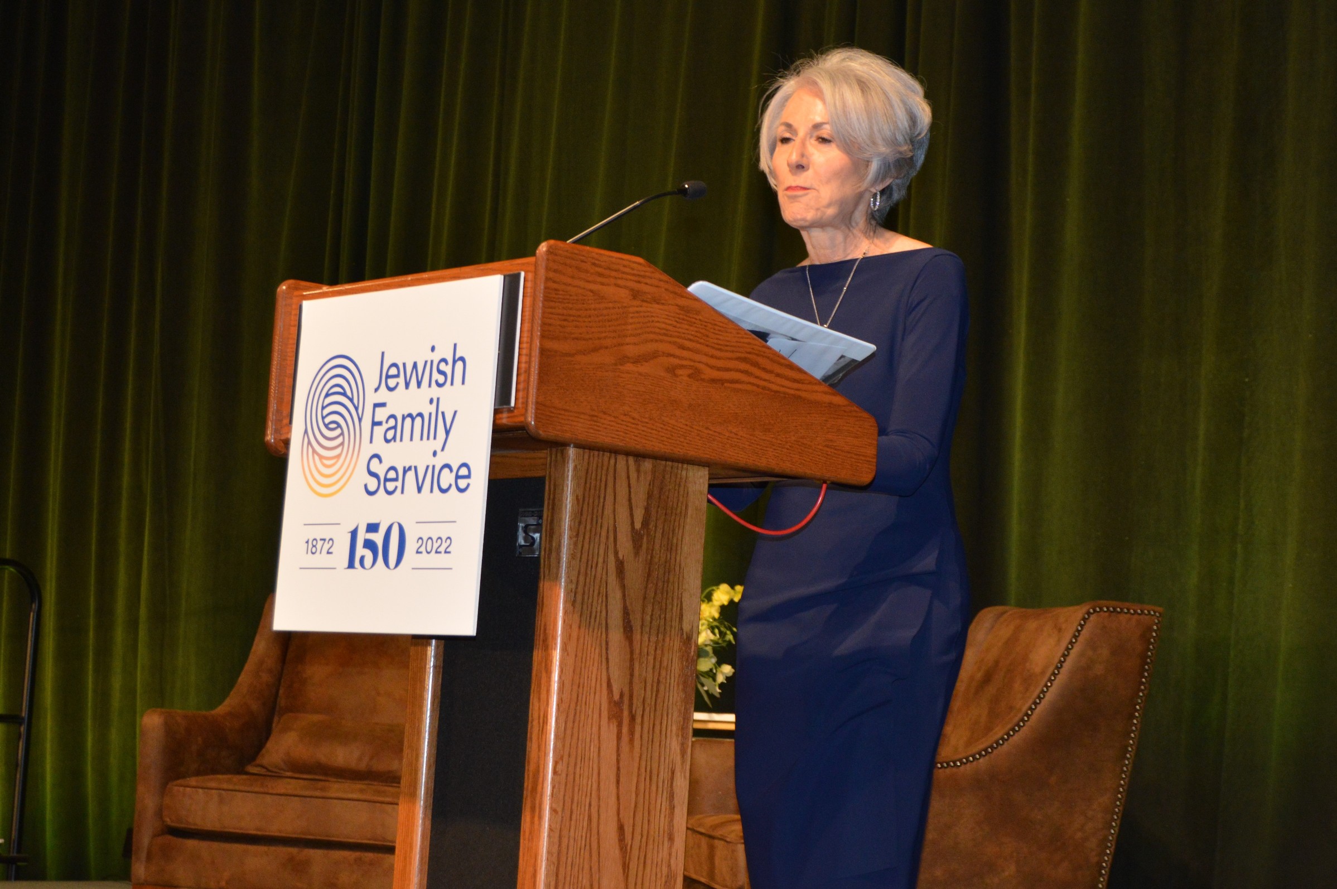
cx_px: 668
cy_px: 444
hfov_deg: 33.4
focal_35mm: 60
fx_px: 2226
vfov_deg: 22.6
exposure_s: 1/60
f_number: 5
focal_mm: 40
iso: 800
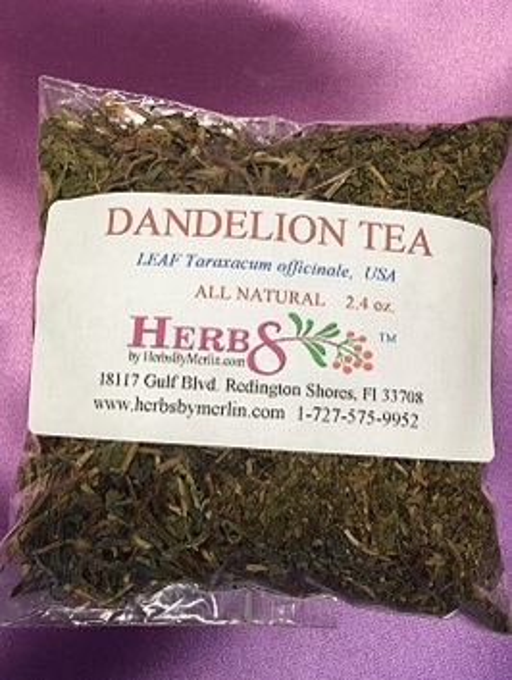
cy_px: 340
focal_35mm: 29
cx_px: 256
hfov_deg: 48.4
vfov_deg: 61.6
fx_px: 570
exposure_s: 1/30
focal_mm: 4.15
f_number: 2.2
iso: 80
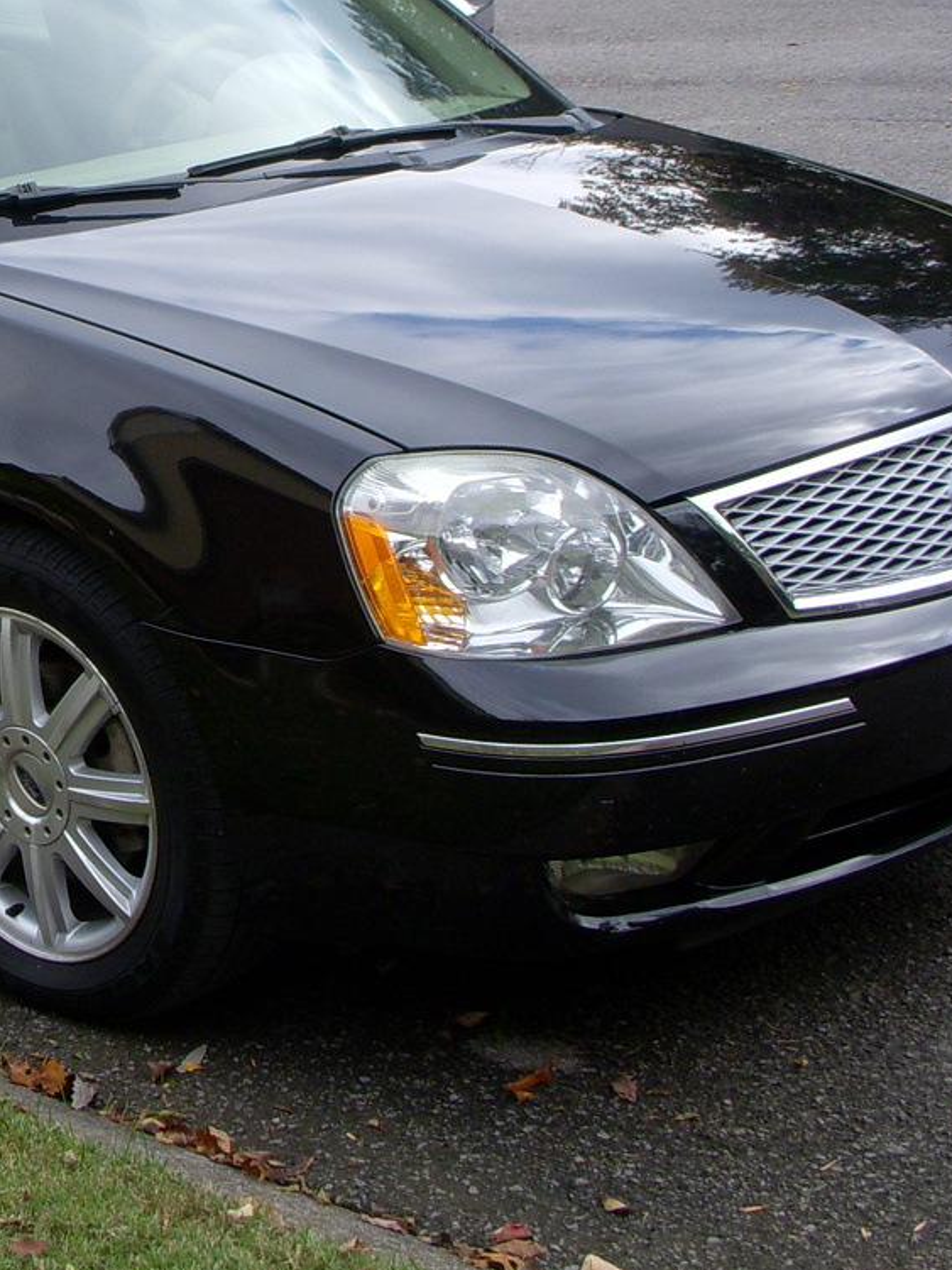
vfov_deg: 23.9
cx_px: -85
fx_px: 2971
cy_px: 308
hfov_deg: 17.6
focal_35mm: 81
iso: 100
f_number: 3.3
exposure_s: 1/320
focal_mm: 6.3
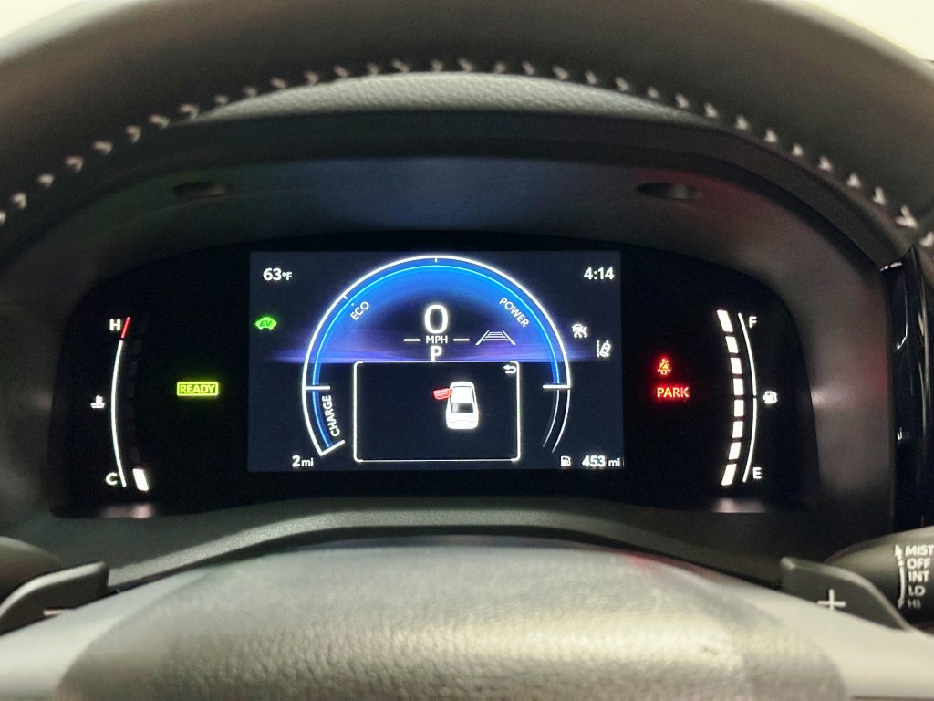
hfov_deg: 39.7
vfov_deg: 30.3
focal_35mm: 48
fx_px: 1295
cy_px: 350
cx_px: 467
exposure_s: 1/24
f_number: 1.78
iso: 640
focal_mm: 6.86
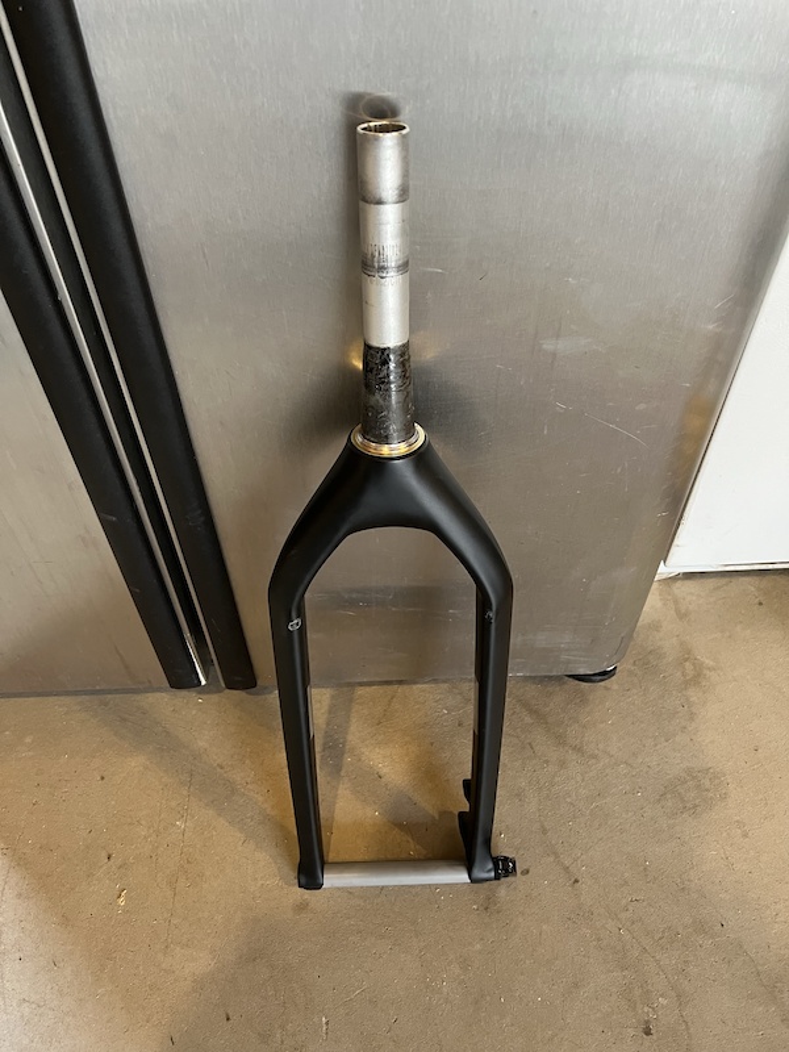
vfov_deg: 67.3
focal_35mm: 26
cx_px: 394
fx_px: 790
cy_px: 526
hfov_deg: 53.1
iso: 250
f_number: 1.5
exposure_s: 1/60
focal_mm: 5.7
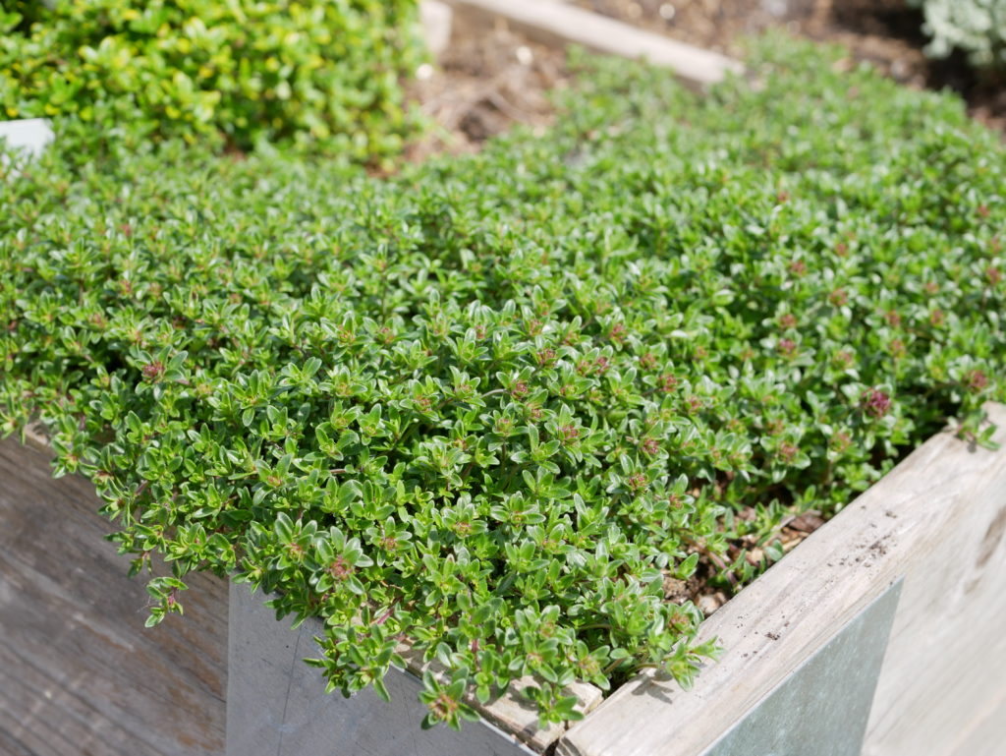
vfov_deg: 24.4
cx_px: 503
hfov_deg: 32.2
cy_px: 378
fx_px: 1745
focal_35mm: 60
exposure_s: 1/320
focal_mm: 30
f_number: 5
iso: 200
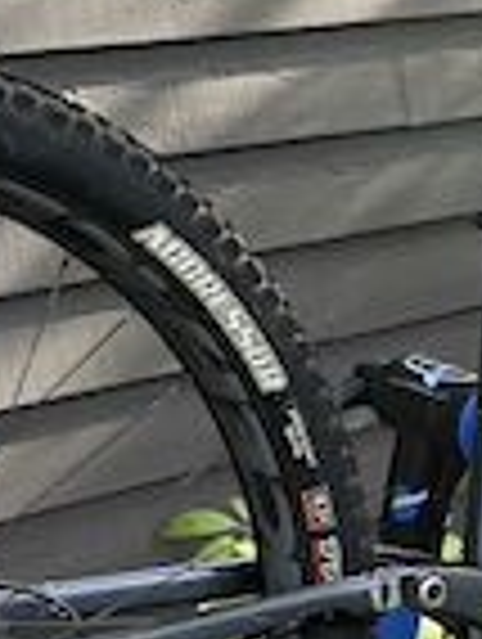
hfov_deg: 10.1
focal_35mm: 146
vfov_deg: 13.2
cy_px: 729
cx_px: 423
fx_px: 2702
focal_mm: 4.25
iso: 40
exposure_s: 1/122
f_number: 1.8
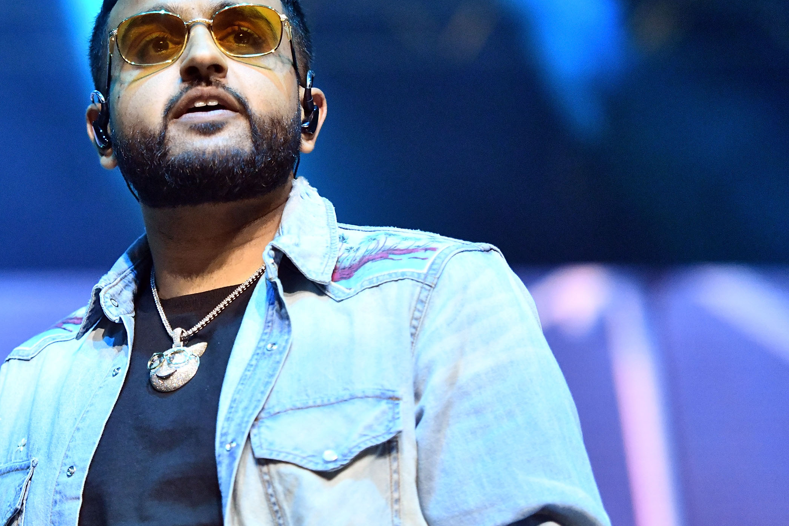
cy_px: 258
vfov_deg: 7.1
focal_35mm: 194
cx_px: 234
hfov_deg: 10.6
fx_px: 4252
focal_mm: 135
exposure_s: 1/800
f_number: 3.2
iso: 6400
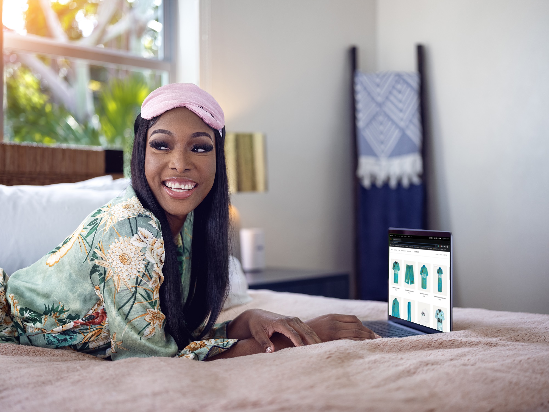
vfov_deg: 29.1
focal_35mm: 50
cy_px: 206
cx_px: 274
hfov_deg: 38.2
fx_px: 793
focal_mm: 63
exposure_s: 1/160
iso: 800
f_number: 2.8
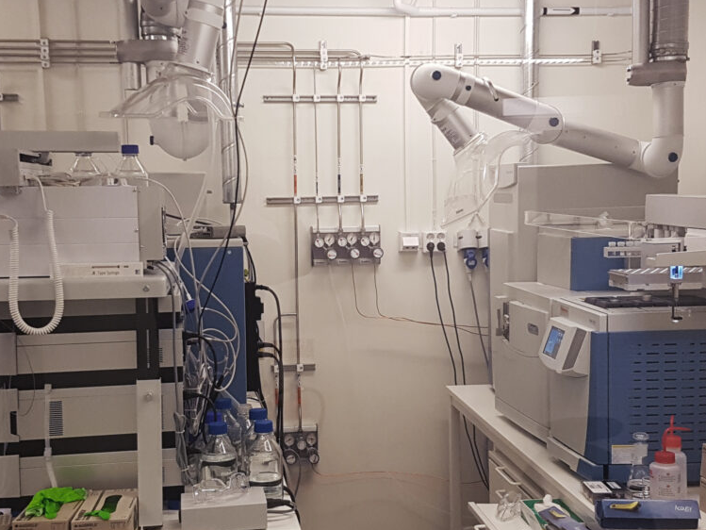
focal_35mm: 50
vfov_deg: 29.1
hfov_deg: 38.2
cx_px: 336
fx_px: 1020
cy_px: 272
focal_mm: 4.2
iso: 160
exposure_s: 1/50
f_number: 1.7
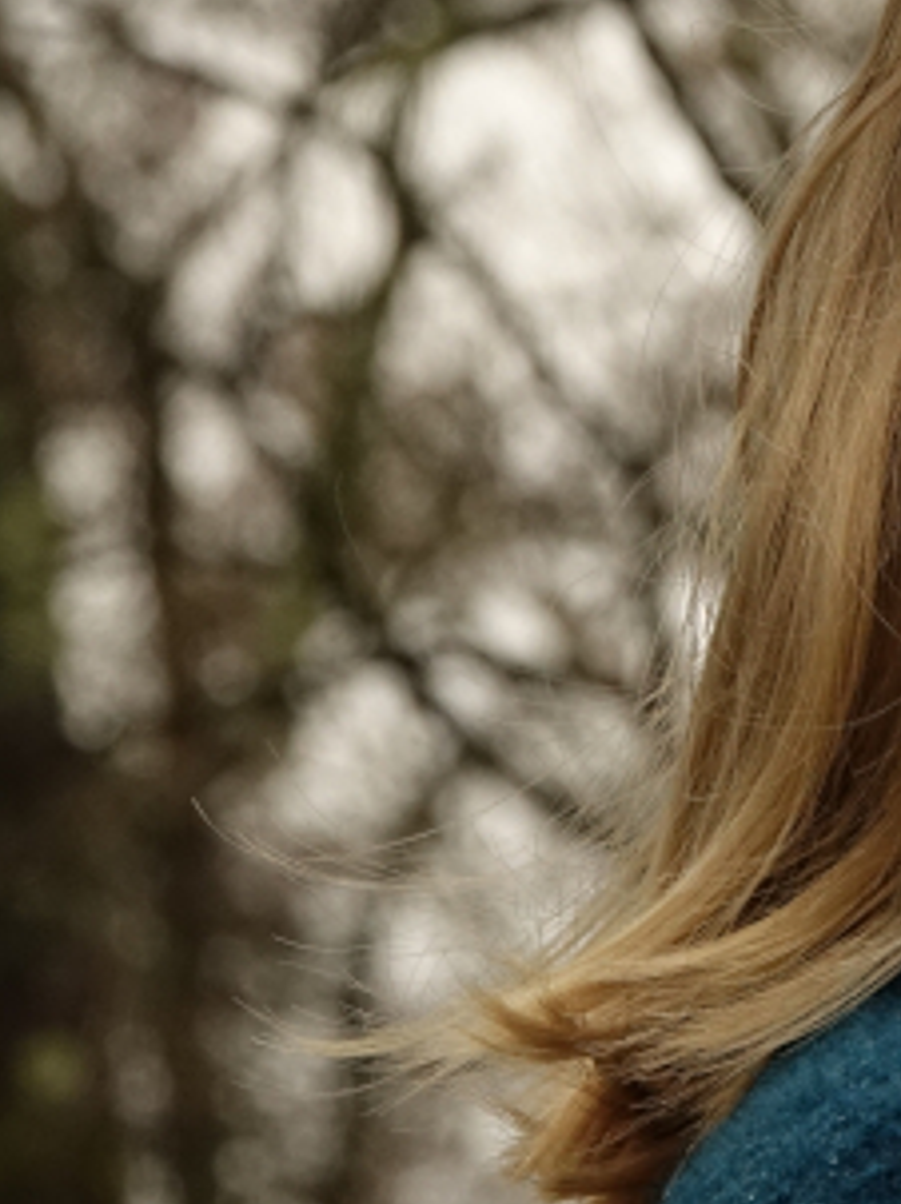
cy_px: 421
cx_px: 1778
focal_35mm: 542
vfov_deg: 3.7
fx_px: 18837
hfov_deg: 2.7
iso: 640
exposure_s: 1/250
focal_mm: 62.39
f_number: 5.6
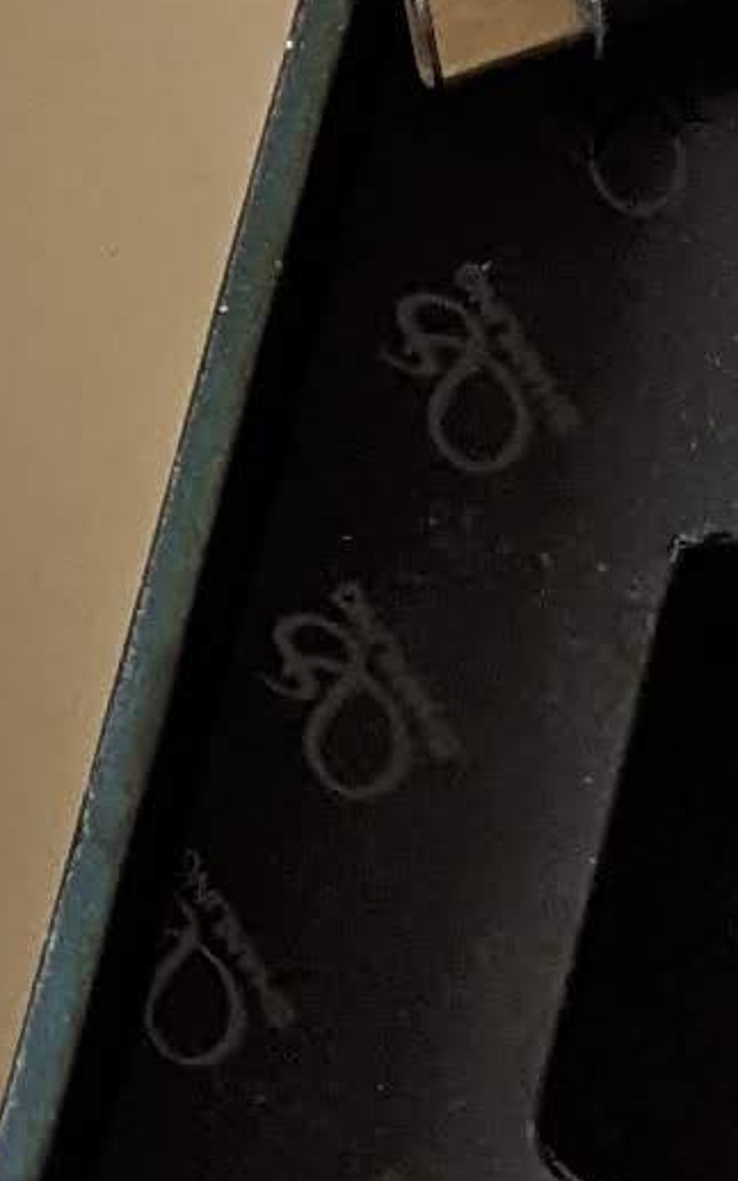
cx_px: -9
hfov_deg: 5.9
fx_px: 7178
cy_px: 973
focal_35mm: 223
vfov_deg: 9.4
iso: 78
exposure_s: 1/199
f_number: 1.73
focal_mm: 4.38
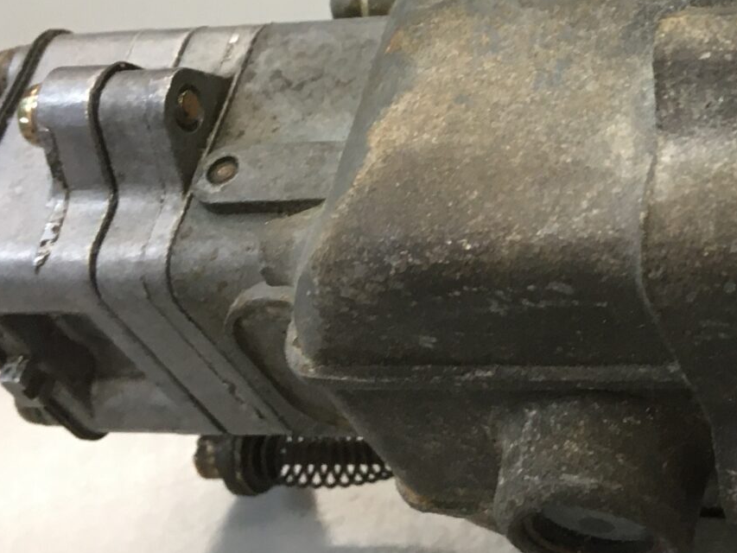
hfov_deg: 21.8
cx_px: 722
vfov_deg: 16.7
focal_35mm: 87
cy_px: 39
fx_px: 1853
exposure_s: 1/33
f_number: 2.2
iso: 100
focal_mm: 4.15
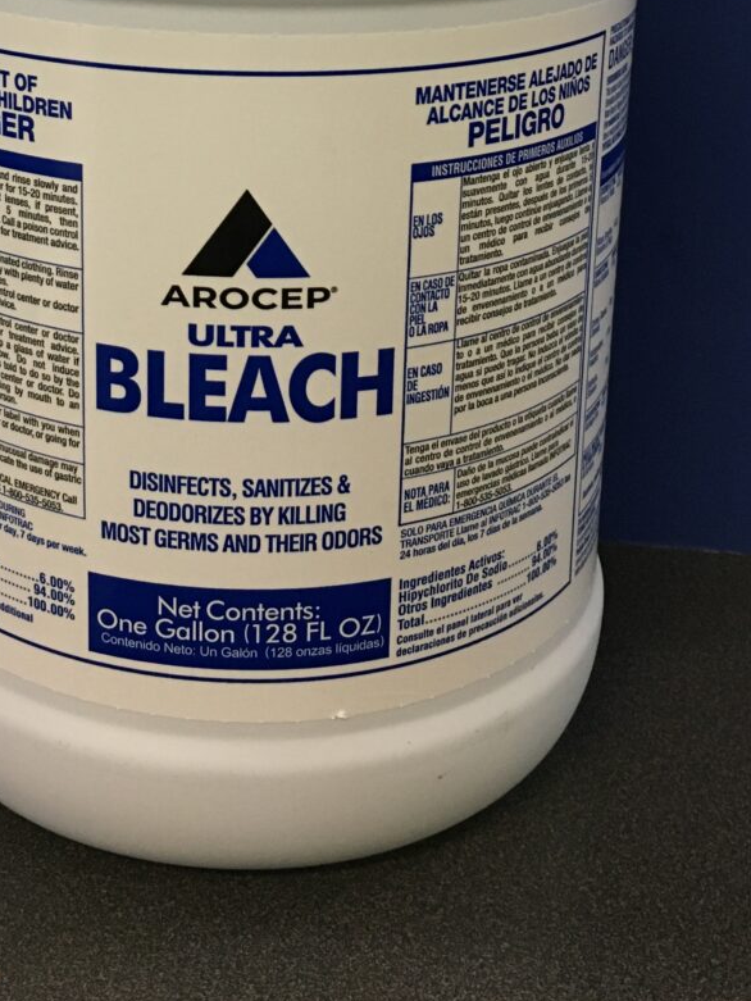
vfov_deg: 31.6
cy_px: 42
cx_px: 240
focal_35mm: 57
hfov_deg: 25.5
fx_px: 1648
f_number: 2.2
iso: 125
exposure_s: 1/30
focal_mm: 4.15
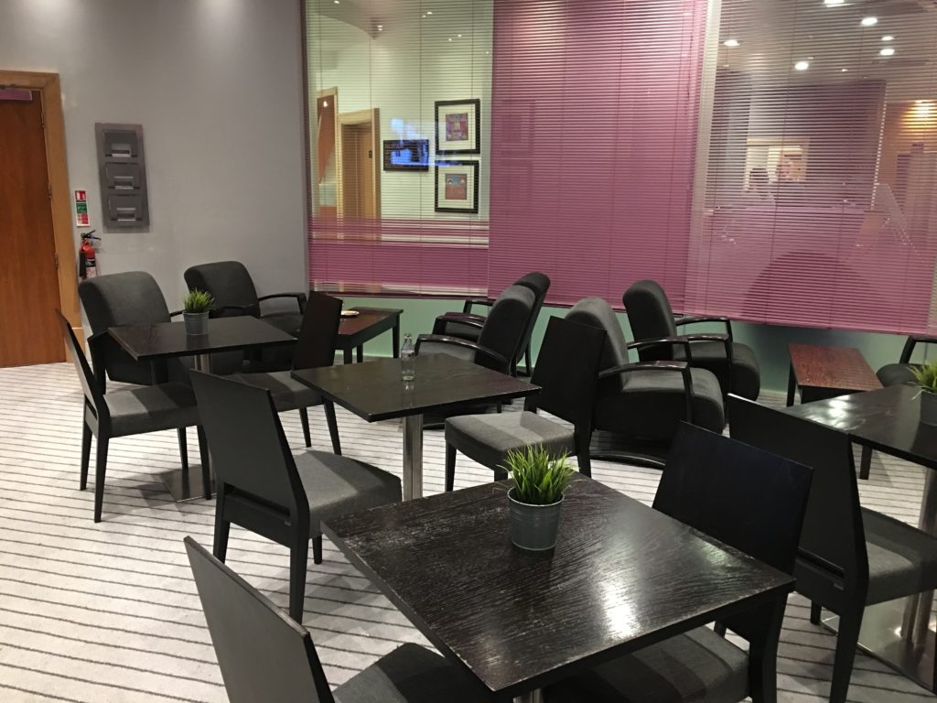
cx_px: 468
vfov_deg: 48.2
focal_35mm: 29
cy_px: 352
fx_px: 785
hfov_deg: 61.7
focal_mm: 4.15
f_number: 2.2
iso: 125
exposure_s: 1/8
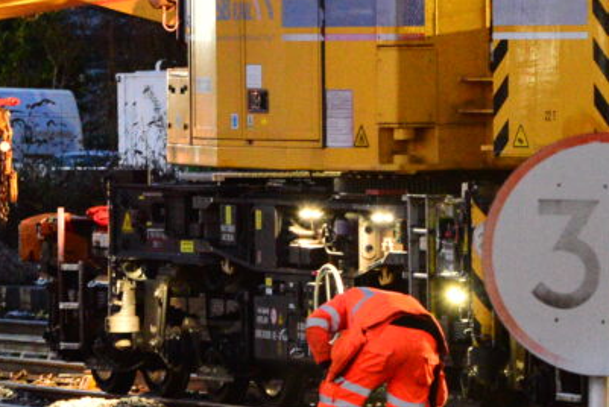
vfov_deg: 2.6
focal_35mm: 536
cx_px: 91
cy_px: -11
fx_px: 9074
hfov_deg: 3.8
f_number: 7.1
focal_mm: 140
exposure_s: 1/20
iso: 2500
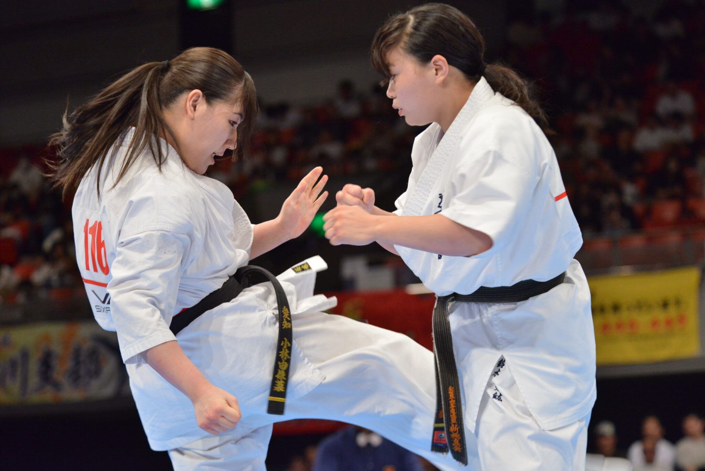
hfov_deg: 15.2
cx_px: 352
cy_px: 236
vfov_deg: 10.2
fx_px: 2645
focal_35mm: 135
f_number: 5
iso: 3200
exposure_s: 1/320
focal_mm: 135
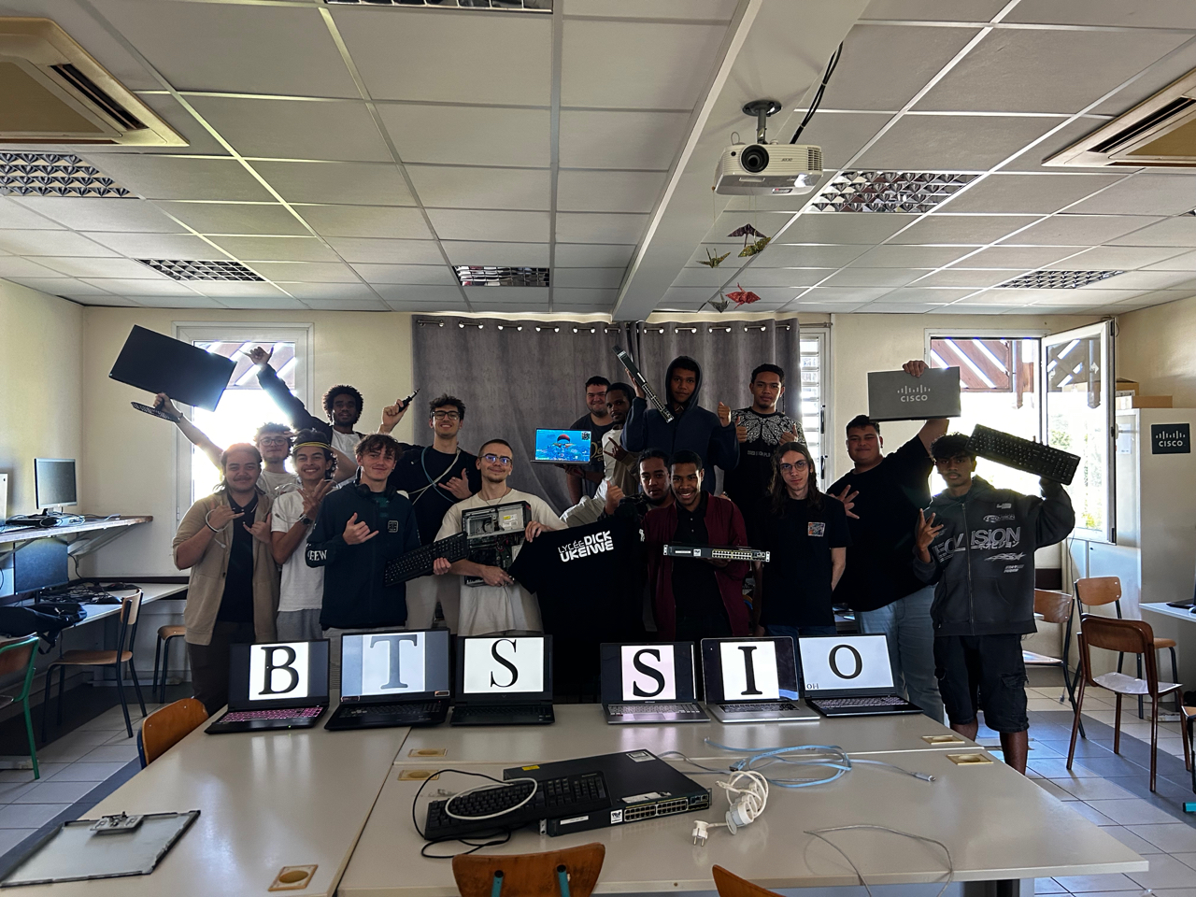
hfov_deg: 67.3
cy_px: 448
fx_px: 898
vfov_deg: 53.1
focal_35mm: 26
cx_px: 598
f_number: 1.5
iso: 250
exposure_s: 1/60
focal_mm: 5.7
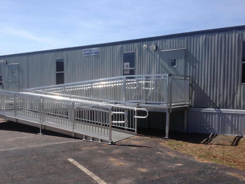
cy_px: 106
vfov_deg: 35.1
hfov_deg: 45.7
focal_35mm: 41
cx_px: 107
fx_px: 290
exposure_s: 1/2208
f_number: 2.4
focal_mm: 4.28
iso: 50
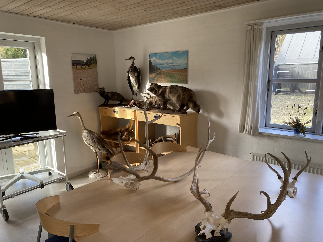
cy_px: 121
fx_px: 243
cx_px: 162
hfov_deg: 67.3
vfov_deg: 53.1
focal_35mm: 26
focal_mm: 4.25
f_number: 1.8
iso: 100
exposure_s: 1/121
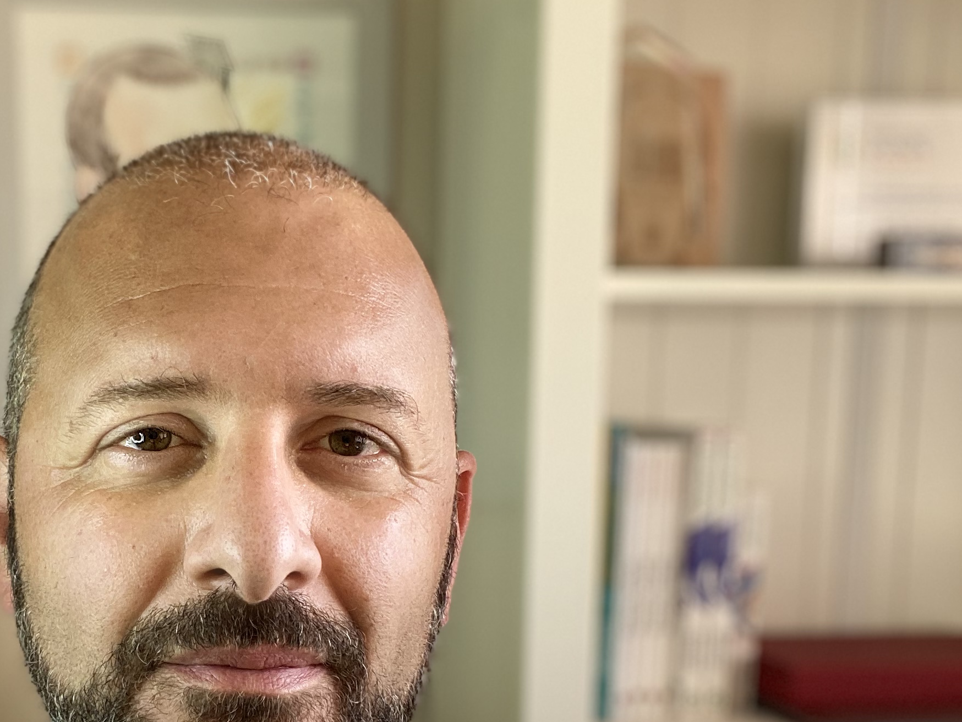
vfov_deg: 26.9
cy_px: 600
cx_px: 233
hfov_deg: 35.3
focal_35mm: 53
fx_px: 1473
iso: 50
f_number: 2.2
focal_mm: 2.71
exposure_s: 1/50
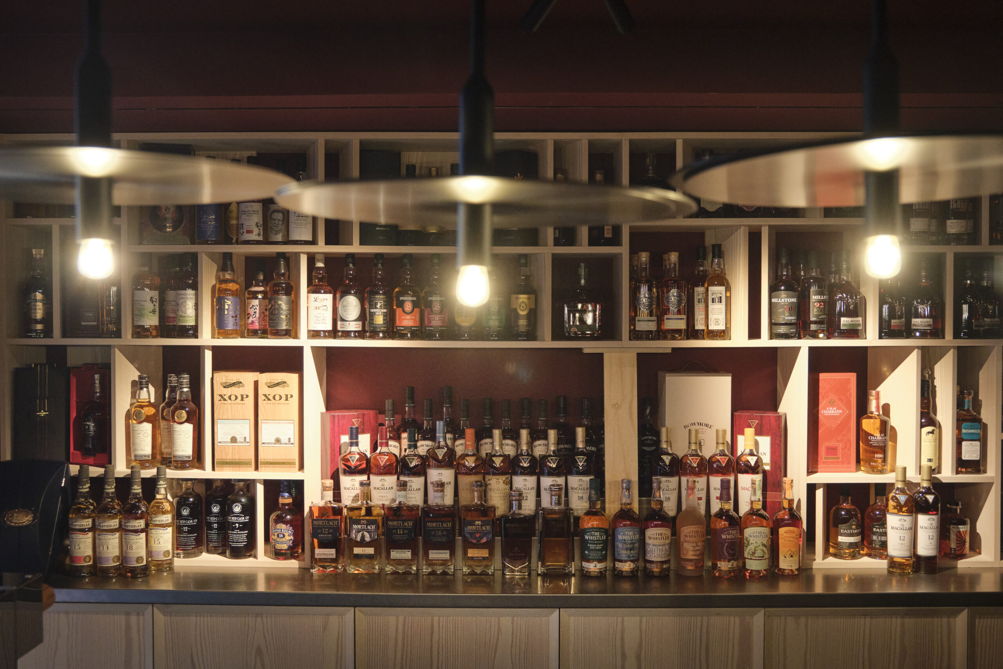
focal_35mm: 32
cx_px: 502
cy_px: 334
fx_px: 892
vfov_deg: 41.1
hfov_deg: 58.7
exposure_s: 1/125
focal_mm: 21.3
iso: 2500
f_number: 3.6
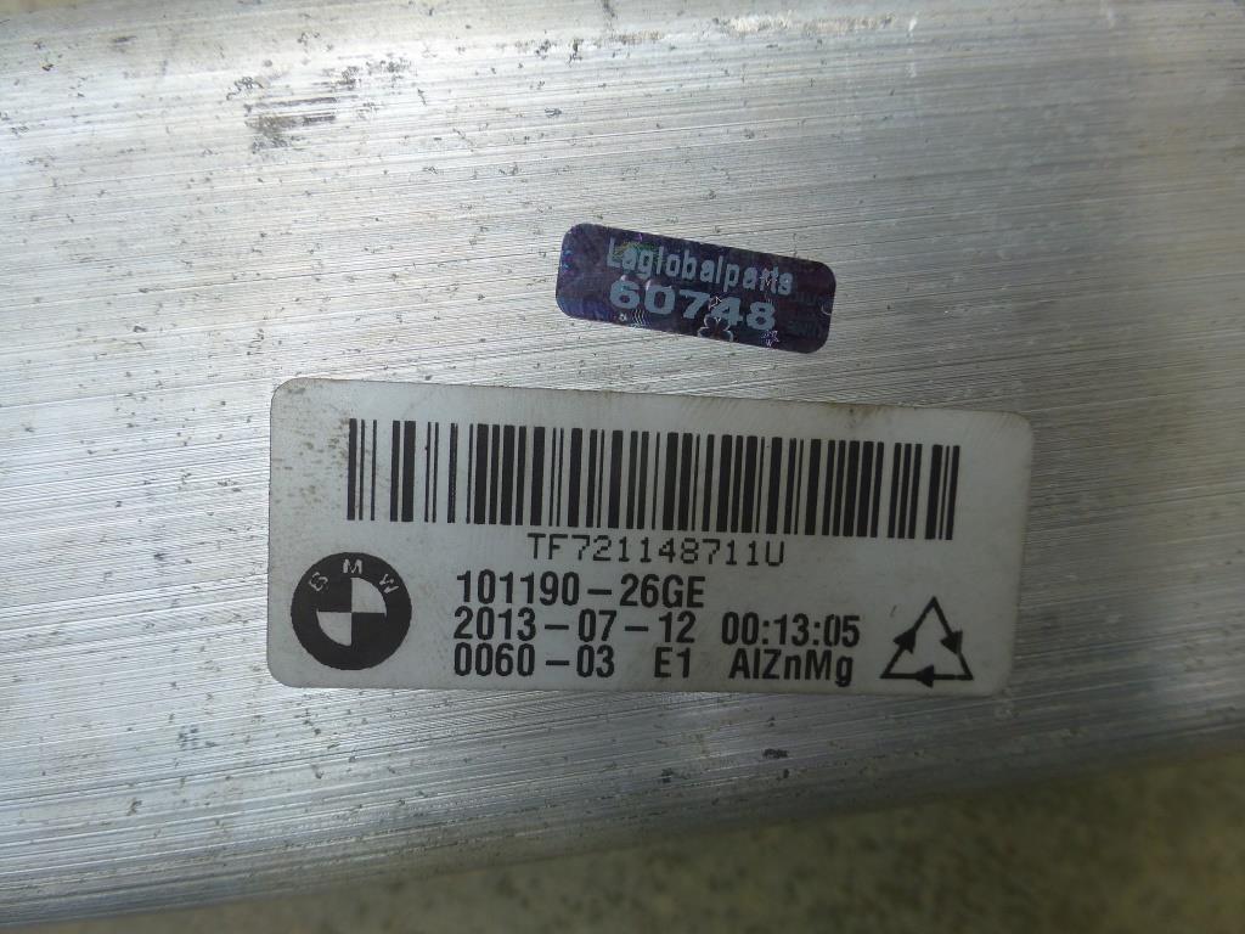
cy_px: 467
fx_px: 863
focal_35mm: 24
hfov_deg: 71.6
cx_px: 622
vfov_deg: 56.8
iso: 100
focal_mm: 4.3
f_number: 4
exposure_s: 1/160
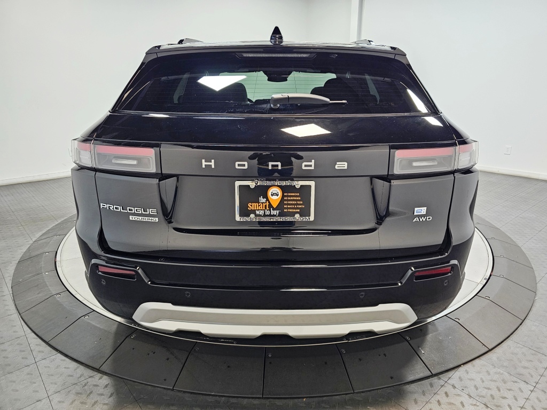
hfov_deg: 73.9
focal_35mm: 23
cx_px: 274
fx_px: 363
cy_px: 205
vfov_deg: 58.9
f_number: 1.7
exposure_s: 1/40
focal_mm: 6.3
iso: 500
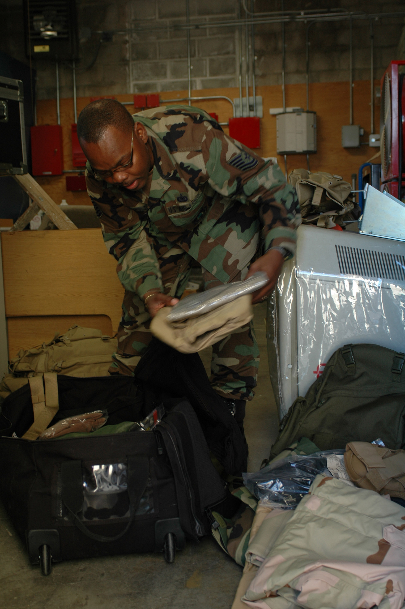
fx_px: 710
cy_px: 304
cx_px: 202
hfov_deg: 31.8
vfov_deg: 46.4
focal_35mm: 42
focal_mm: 28
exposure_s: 1/60
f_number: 4
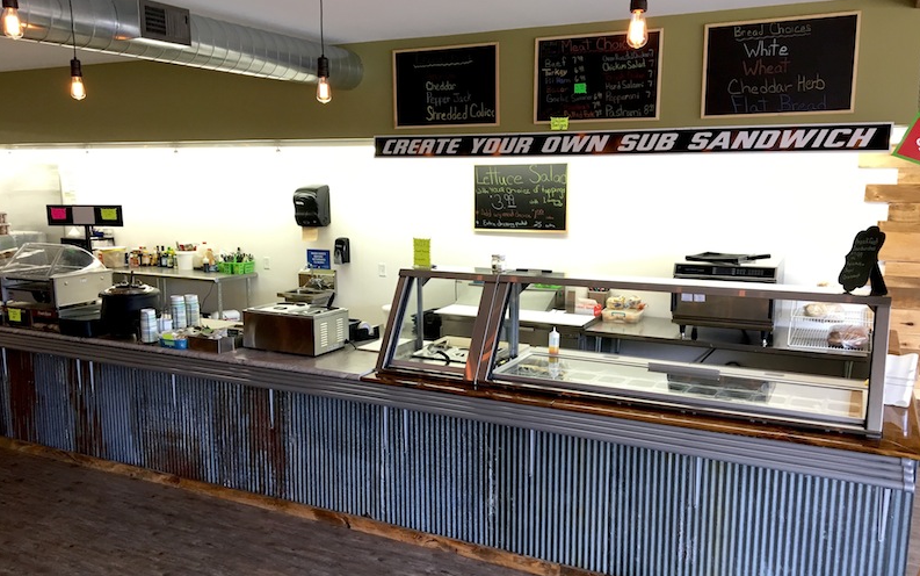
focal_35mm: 31
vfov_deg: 40.6
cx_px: 459
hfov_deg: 61.2
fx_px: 777
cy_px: 311
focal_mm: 4.15
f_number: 2.2
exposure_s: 1/30
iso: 40
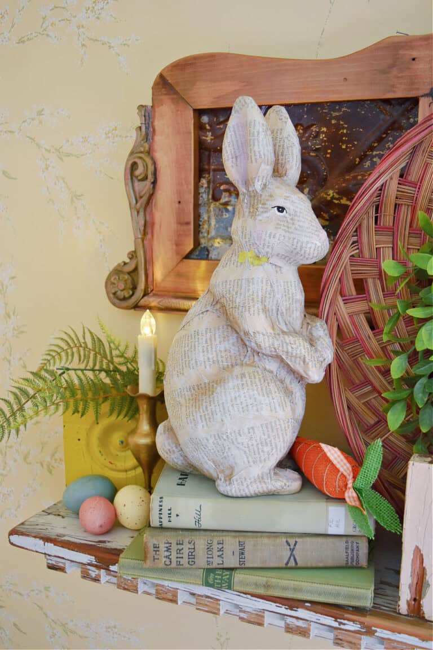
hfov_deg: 36.9
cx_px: 216
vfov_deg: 53.1
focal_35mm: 36
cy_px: 325
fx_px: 649
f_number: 4
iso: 1000
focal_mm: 24
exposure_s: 1/60
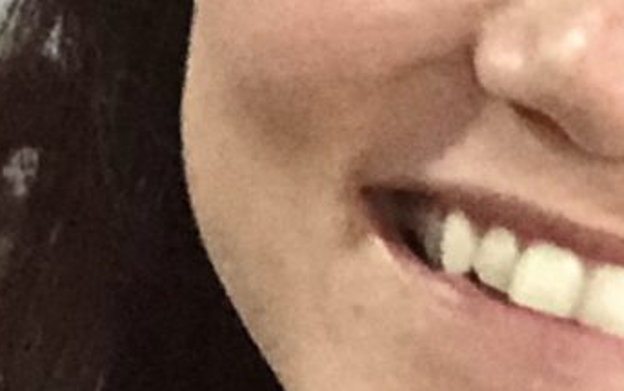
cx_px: -870
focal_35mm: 253
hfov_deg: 7.7
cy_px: -259
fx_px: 4306
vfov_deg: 5.1
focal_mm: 2.87
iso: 400
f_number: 2.2
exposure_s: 1/33
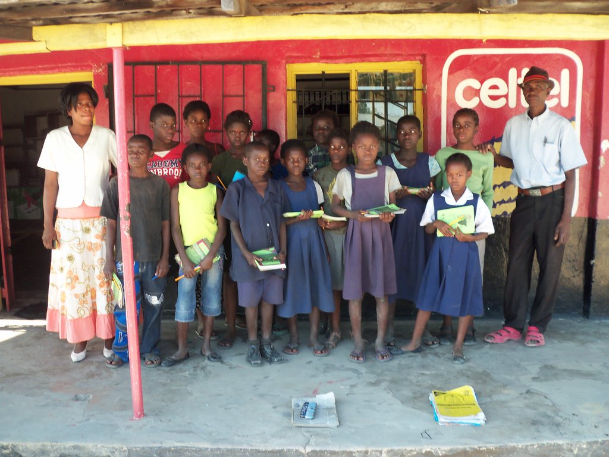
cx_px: 304
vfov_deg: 41.8
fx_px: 598
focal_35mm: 34
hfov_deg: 54.0
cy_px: 228
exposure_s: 1/80
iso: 80
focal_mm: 5.7
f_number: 2.9
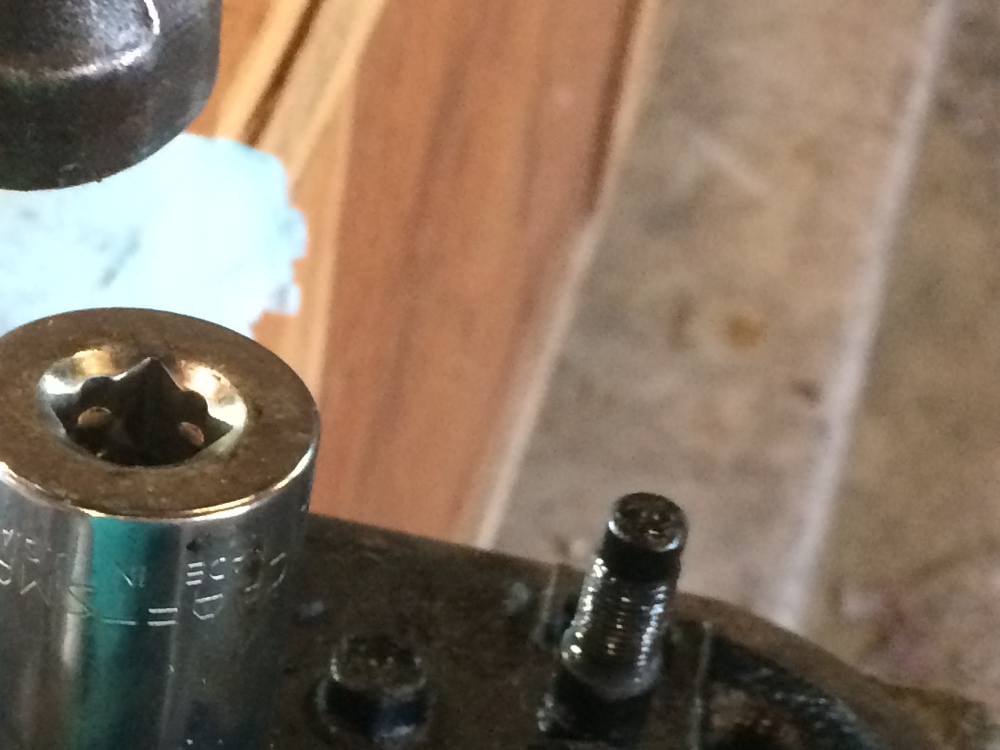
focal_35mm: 89
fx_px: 2571
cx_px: 63
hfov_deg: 21.4
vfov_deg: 16.6
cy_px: 508
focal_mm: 4.15
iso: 320
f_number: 2.2
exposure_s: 1/15
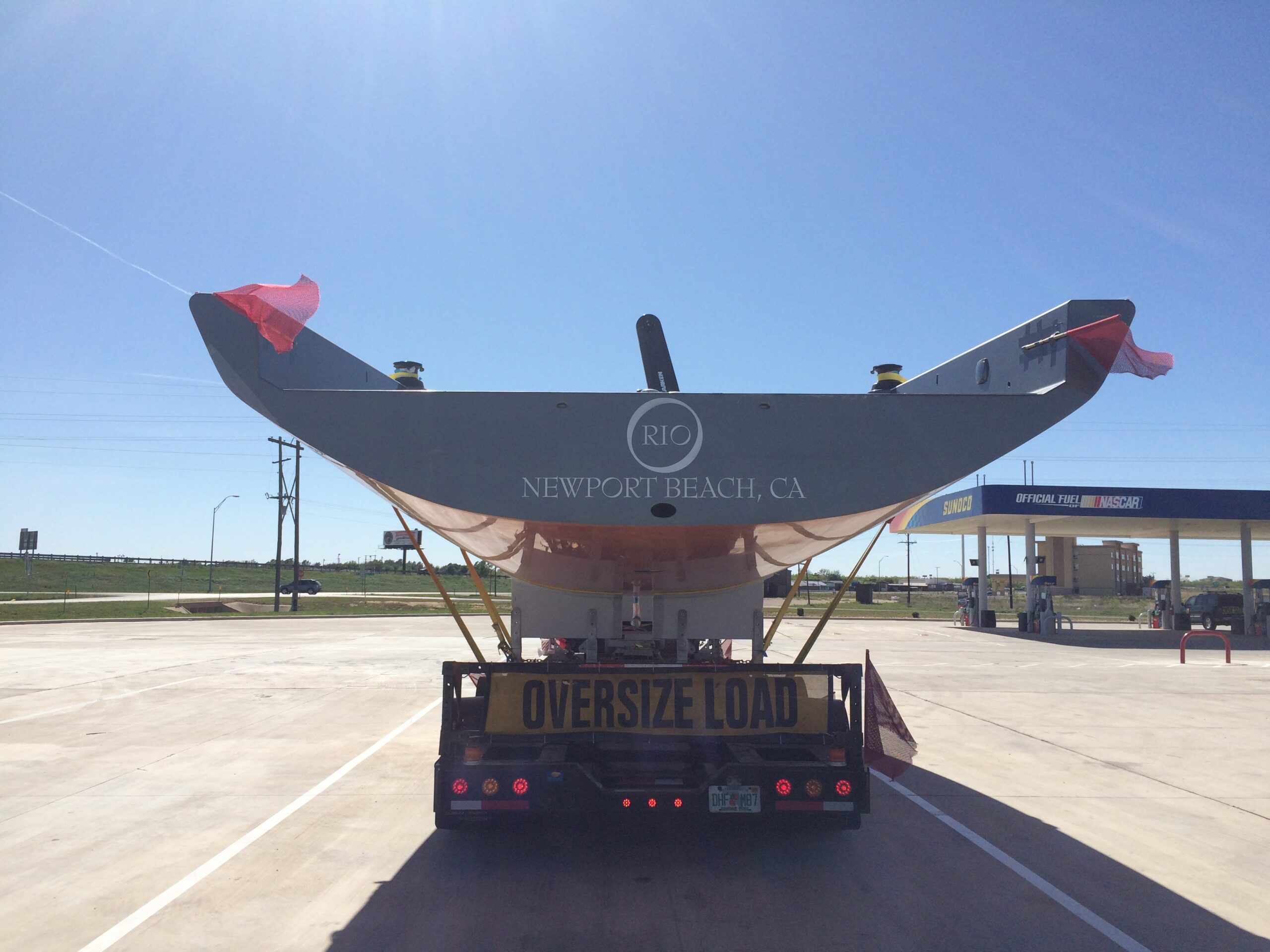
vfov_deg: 48.2
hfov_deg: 61.7
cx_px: 635
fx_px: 1064
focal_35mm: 29
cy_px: 476
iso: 40
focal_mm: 4.15
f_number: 2.2
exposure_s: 1/4566
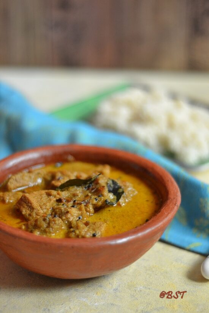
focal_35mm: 75
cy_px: 156
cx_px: 104
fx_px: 653
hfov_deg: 18.2
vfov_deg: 27.0
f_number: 1.8
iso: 640
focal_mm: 50
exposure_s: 1/60
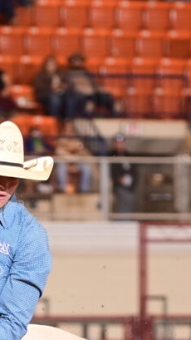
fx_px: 4746
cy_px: 408
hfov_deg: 2.3
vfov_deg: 4.1
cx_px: -102
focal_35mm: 527
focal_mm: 112
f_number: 4
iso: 800
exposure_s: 1/200
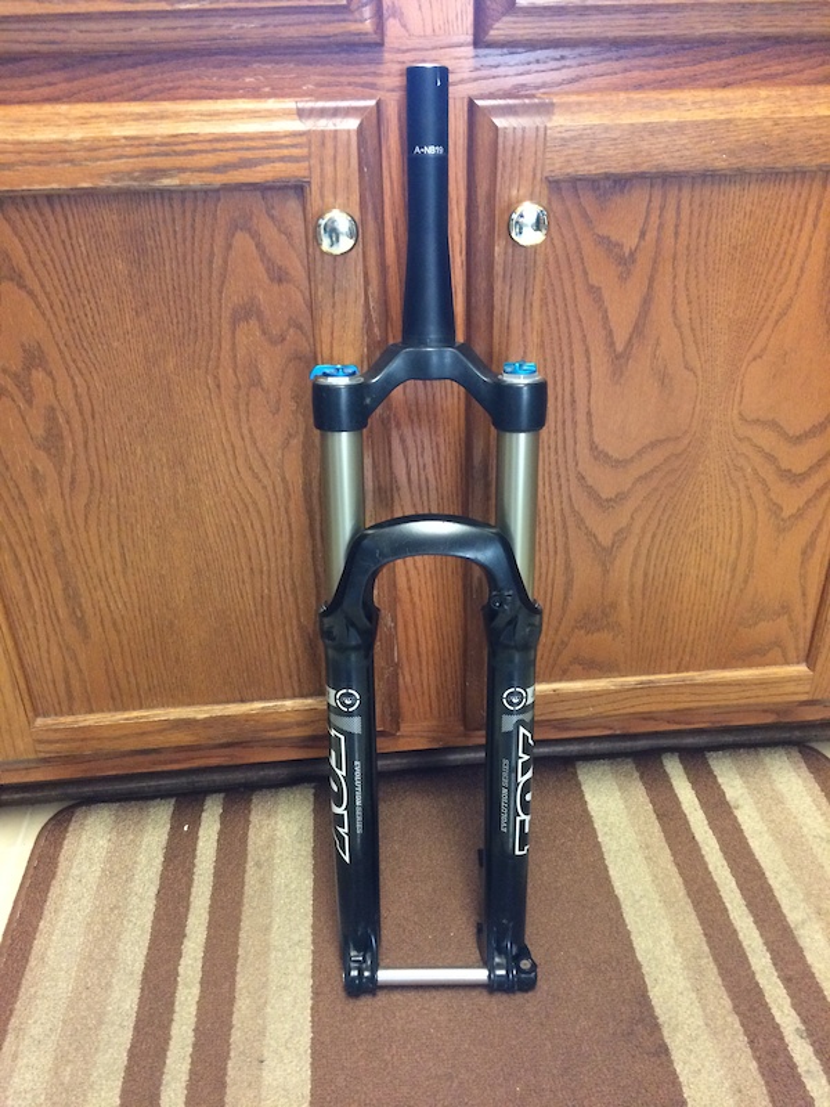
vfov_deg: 61.7
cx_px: 415
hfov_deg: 48.2
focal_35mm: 29
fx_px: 927
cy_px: 554
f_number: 2.2
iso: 320
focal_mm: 4.15
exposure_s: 1/24
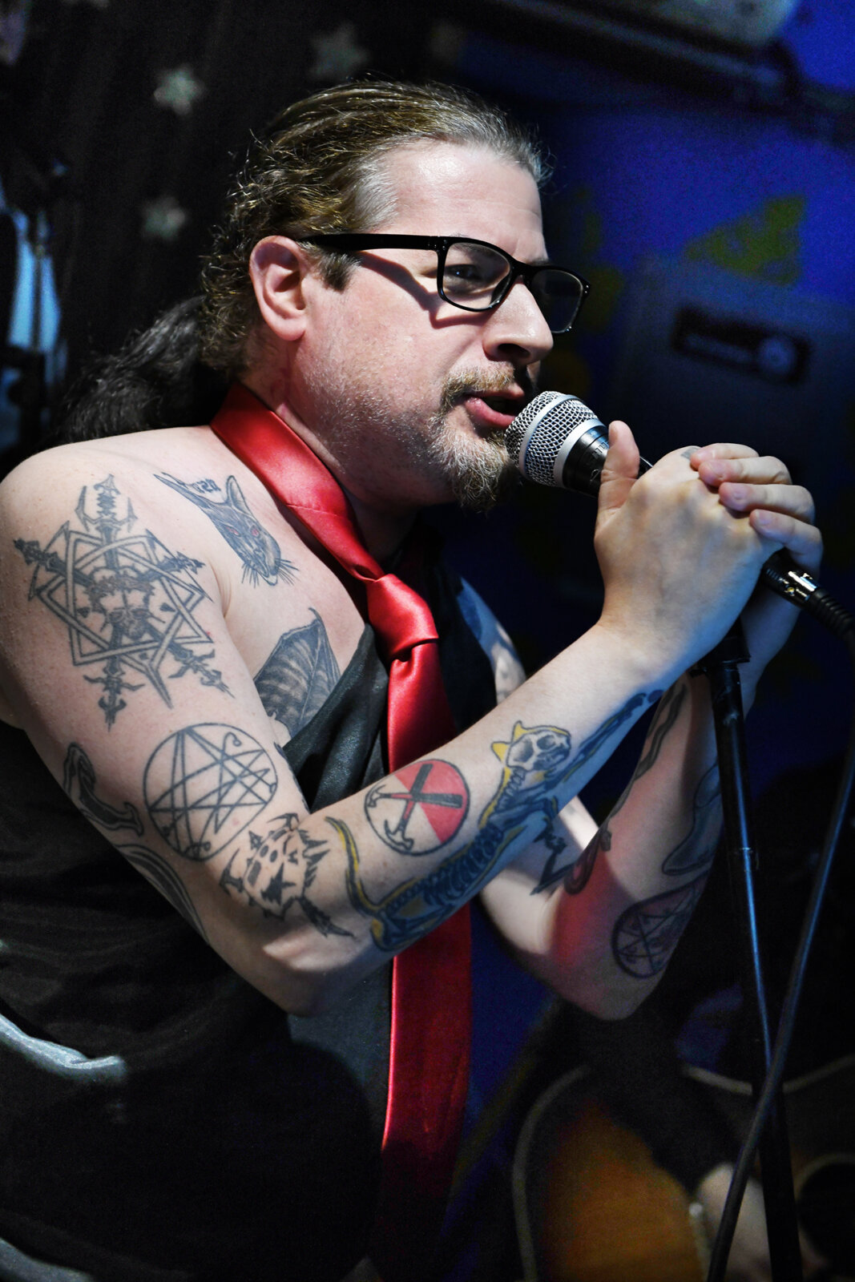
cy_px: 641
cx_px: 428
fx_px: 2137
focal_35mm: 60
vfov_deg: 33.4
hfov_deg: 22.6
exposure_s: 1/160
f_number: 4
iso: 2500
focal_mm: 60
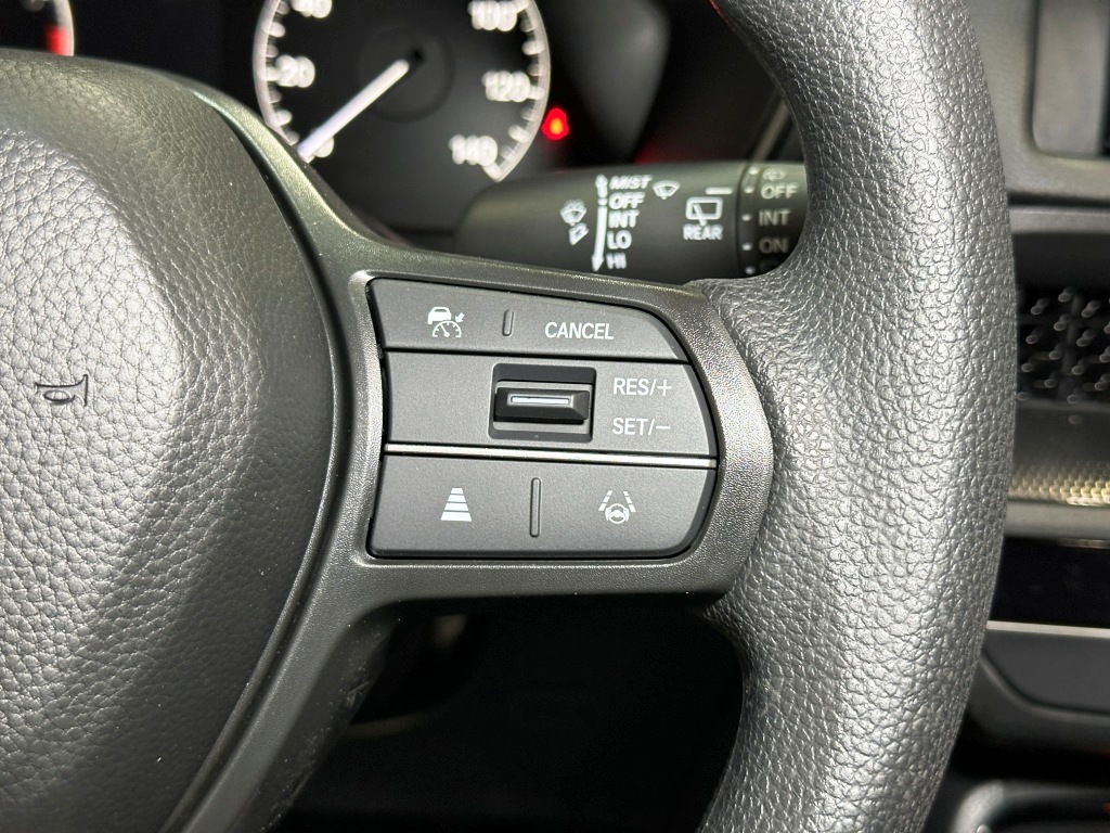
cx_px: 555
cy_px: 416
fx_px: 1539
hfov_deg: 39.7
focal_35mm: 48
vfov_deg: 30.3
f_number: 1.78
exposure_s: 1/40
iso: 400
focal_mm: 6.86
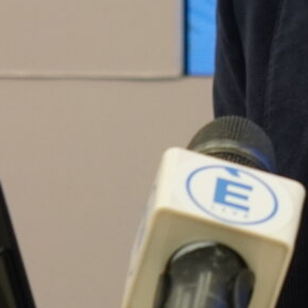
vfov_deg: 2.1
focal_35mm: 819
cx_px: 350
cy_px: 3
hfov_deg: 2.1
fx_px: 8244
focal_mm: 96
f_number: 5.6
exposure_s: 1/100
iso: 640
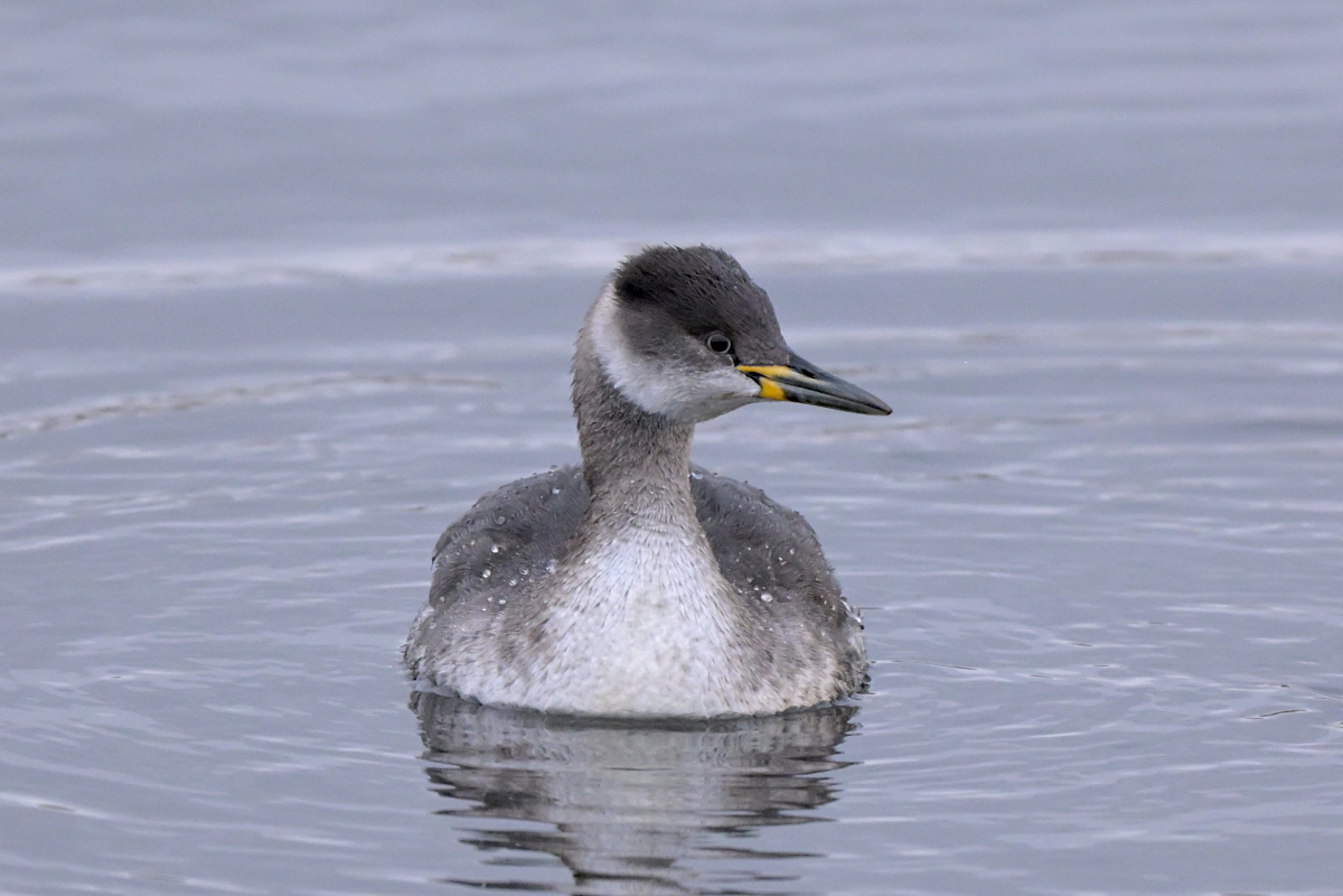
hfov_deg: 3.4
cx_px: 672
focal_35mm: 600
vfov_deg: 2.3
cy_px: 448
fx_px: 22382
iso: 4500
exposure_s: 1/320
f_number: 6.3
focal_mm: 600
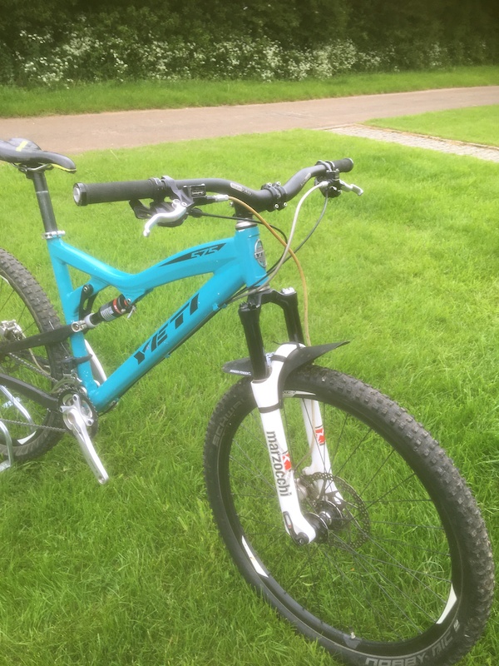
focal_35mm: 29
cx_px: 250
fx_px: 557
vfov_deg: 61.7
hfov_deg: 48.2
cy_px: 333
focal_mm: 4.15
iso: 32
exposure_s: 1/50
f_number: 2.2
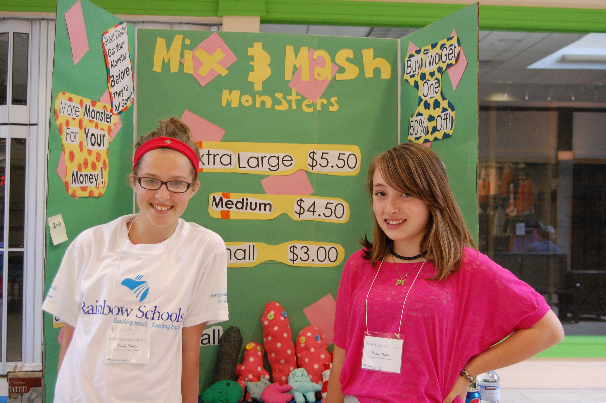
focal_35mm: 57
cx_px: 303
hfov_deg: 35.1
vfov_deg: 23.7
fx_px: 959
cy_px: 202
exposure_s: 1/50
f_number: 4.8
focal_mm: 38
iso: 1600
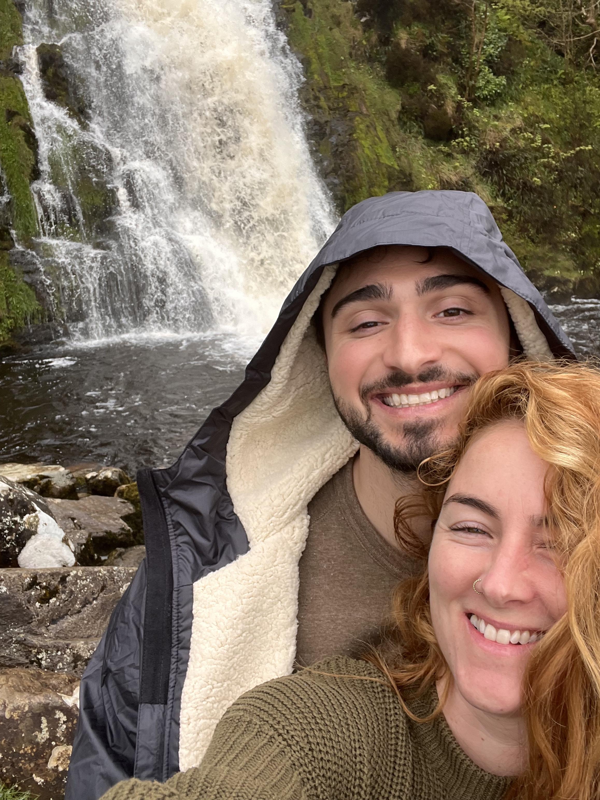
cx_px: 300
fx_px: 693
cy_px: 400
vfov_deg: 60.0
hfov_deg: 46.8
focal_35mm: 30
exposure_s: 1/125
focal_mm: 2.71
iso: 25
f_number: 2.2
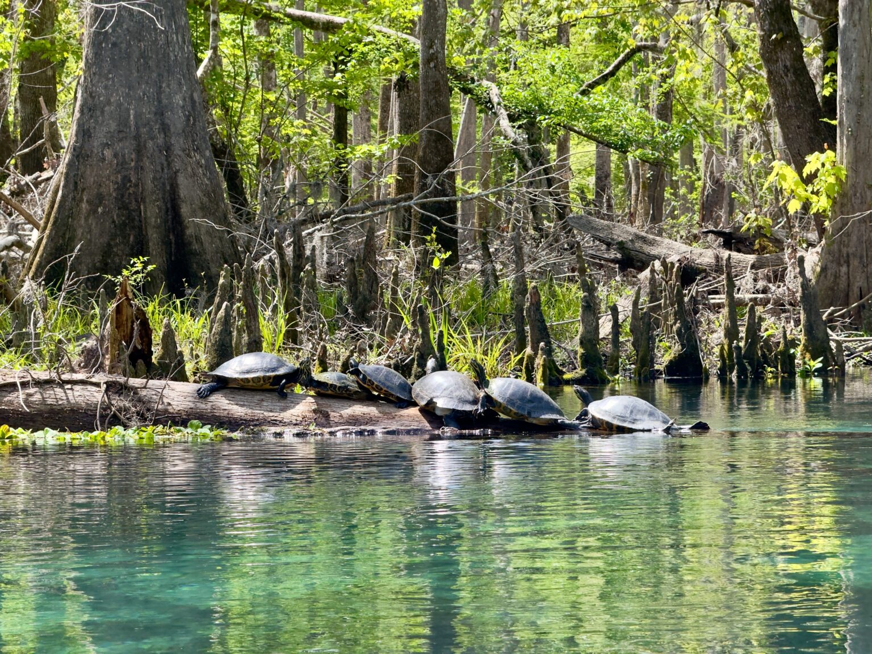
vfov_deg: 12.3
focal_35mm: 120
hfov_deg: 16.4
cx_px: 436
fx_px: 3023
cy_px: 327
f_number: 2.8
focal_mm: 15.66
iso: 50
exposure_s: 1/233
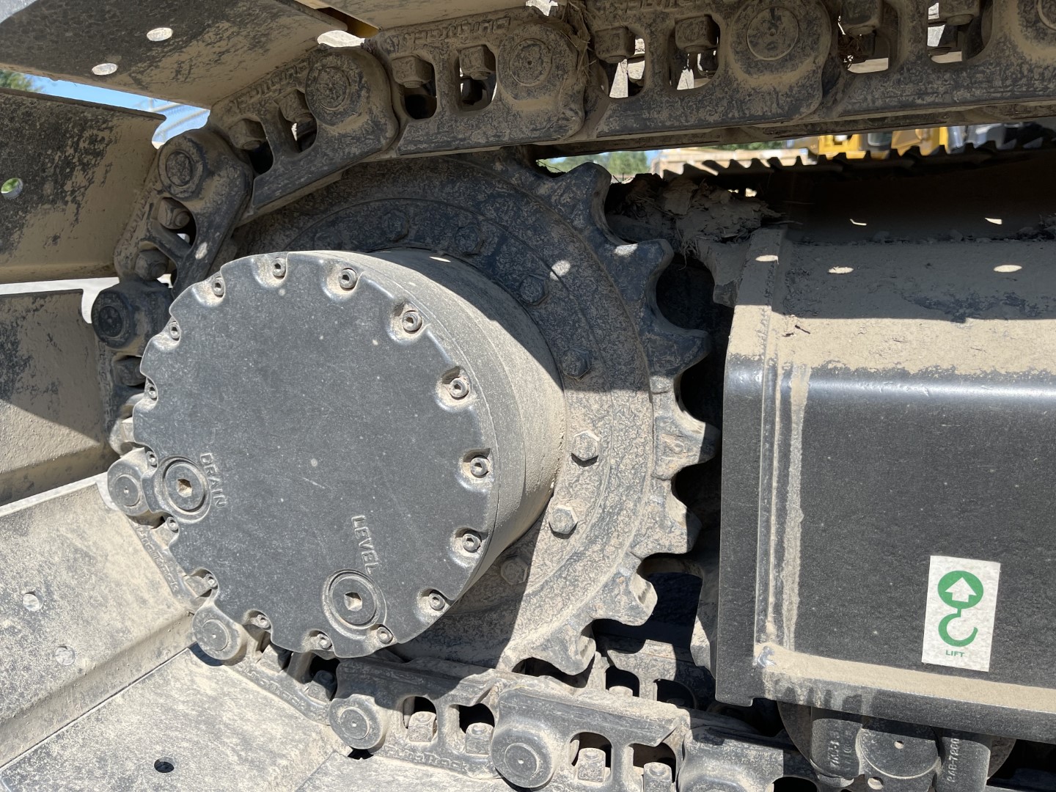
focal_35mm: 26
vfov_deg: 53.1
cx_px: 528
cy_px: 396
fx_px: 793
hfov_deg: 67.3
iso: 32
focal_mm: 5.1
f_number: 1.6
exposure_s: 1/1575
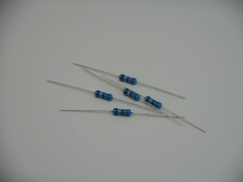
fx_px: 821
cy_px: 91
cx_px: 122
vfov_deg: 12.7
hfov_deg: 16.8
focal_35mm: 117
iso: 100
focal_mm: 20.9
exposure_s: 1/60
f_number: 5.9
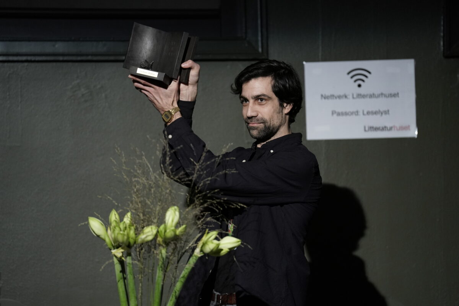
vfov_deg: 6.9
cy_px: 153
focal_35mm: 200
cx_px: 230
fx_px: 2550
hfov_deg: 10.3
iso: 3200
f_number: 2.8
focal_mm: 200
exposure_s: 1/320
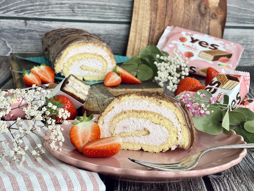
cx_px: 127
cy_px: 96
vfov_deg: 19.1
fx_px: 565
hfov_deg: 25.3
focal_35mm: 77
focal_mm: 9
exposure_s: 1/106
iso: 250
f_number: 2.8
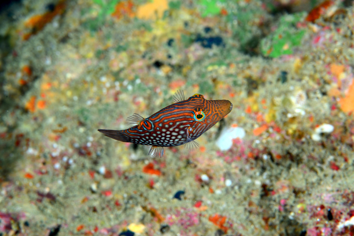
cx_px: 177
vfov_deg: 13.0
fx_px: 1033
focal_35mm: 105
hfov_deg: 19.5
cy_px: 118
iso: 100
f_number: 18
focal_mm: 105
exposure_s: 1/160
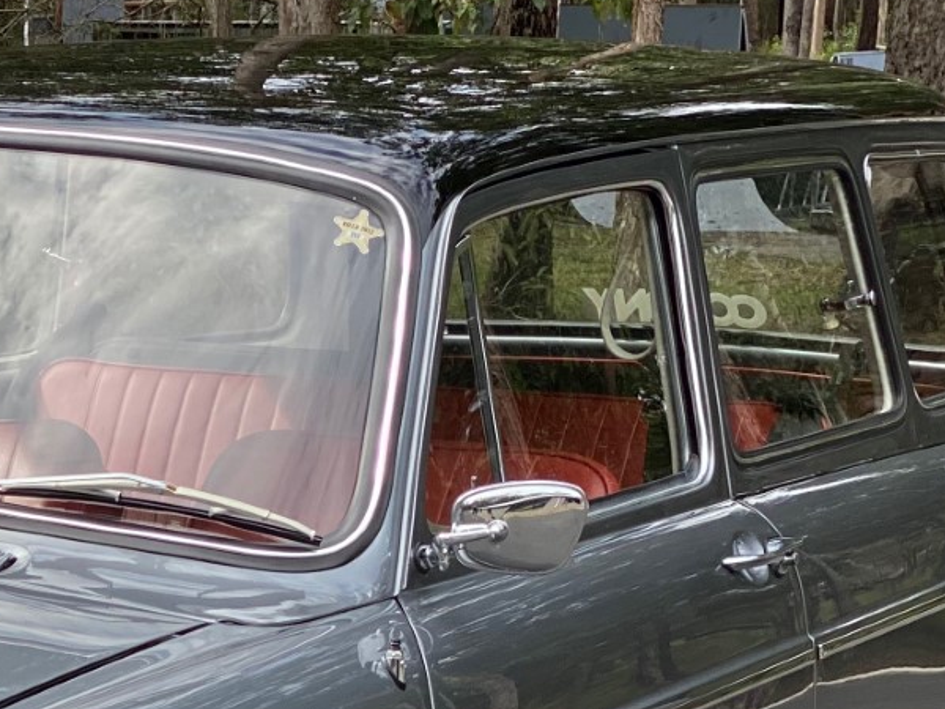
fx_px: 4204
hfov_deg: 12.5
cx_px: -212
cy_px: 875
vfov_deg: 9.5
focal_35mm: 154
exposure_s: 1/470
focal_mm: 6
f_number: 2
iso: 20
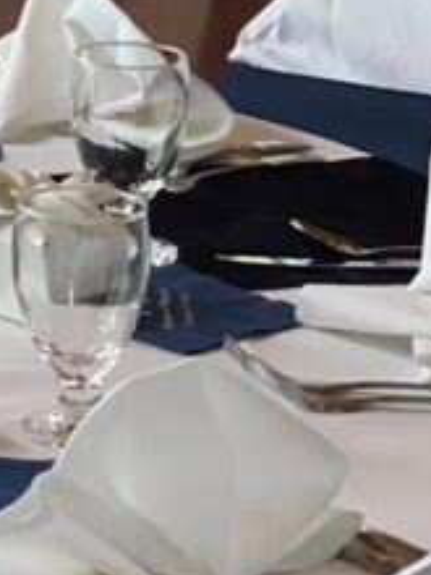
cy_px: -276
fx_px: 4017
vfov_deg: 8.0
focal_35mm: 242
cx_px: -470
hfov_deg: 6.0
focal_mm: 6
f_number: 2.4
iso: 125
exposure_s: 1/120
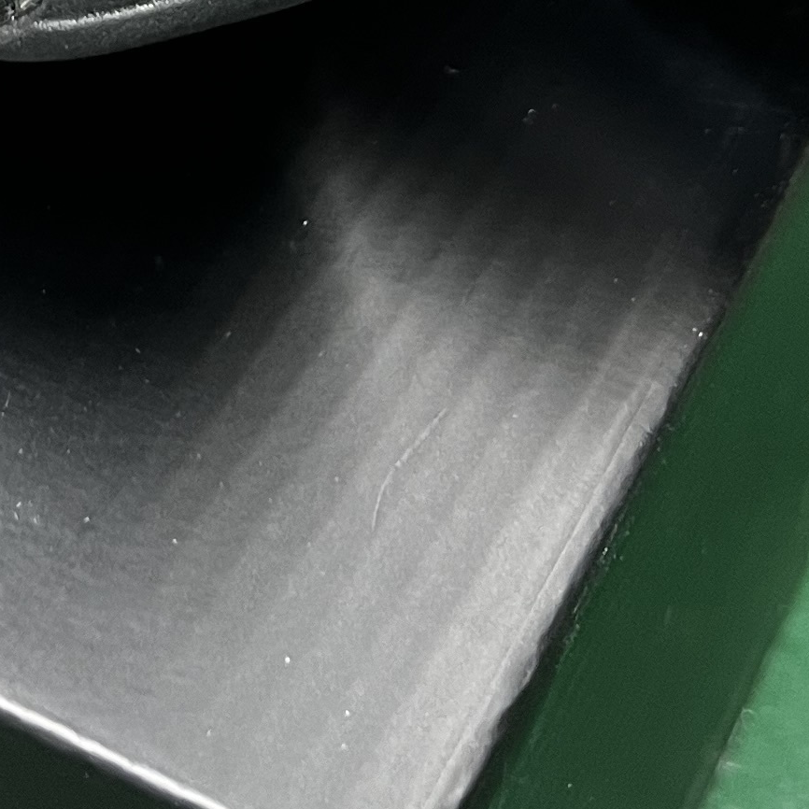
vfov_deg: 15.3
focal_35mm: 107
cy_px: -329
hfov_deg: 15.9
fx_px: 2829
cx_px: -9
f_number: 1.5
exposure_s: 1/50
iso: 160
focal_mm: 5.7
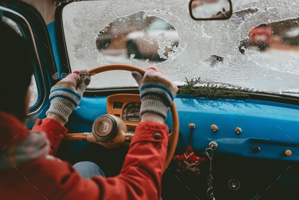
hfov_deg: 39.6
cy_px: 100
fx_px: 415
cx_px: 150
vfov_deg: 27.0
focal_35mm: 50
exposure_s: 1/160
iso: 400
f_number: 3.2
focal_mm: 50
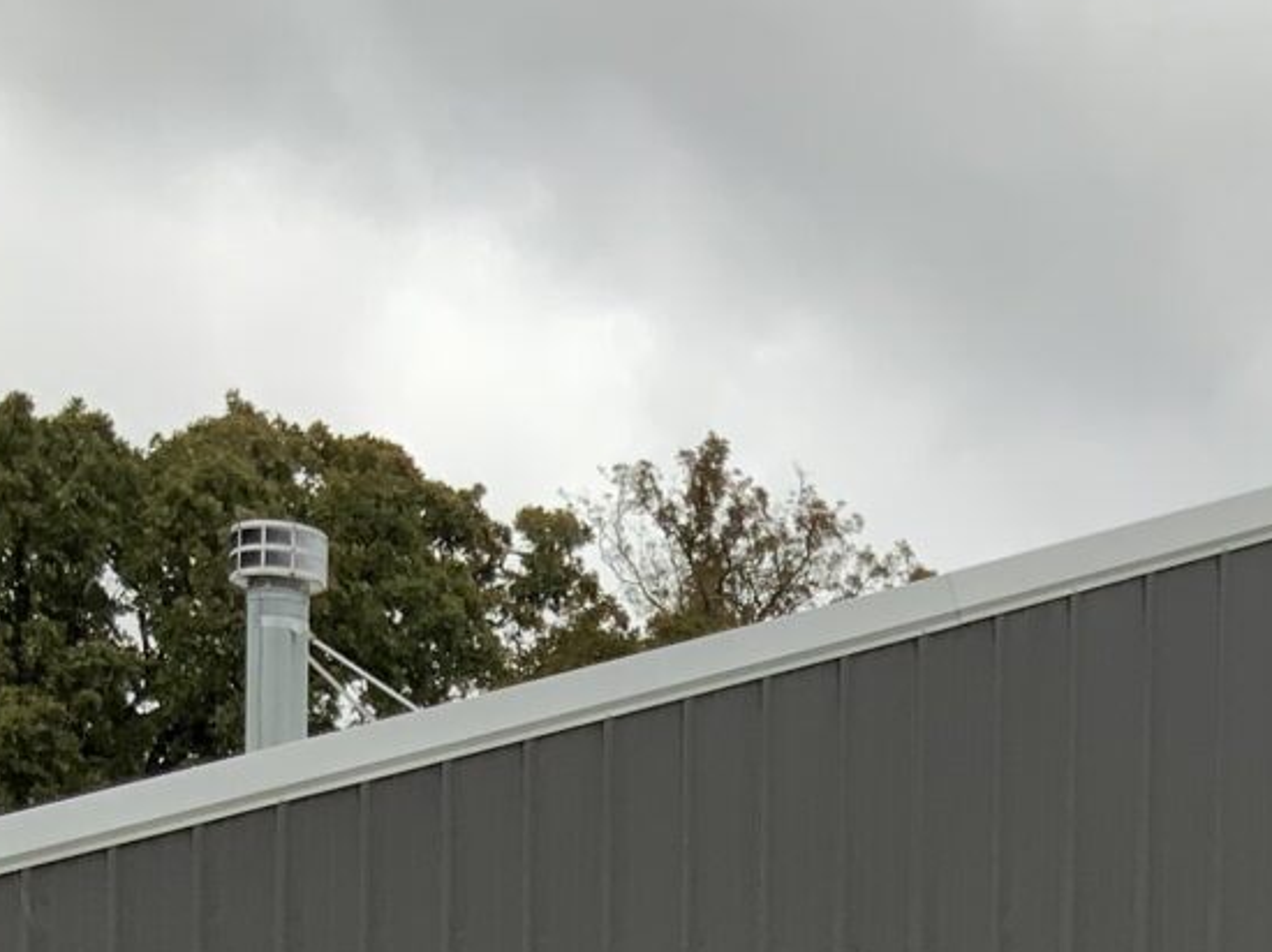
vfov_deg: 12.6
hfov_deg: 17.9
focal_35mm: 108
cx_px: 1152
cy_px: 1664
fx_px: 3967
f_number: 1.8
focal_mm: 3
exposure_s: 1/241
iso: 16
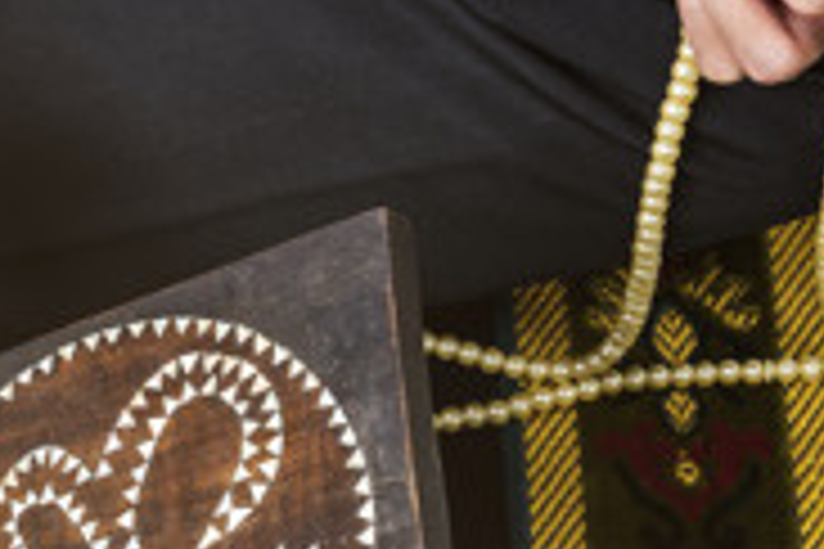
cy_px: 416
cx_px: -131
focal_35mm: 164
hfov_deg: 12.3
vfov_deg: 8.4
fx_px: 3753
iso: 100
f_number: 10
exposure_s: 1/200
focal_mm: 48
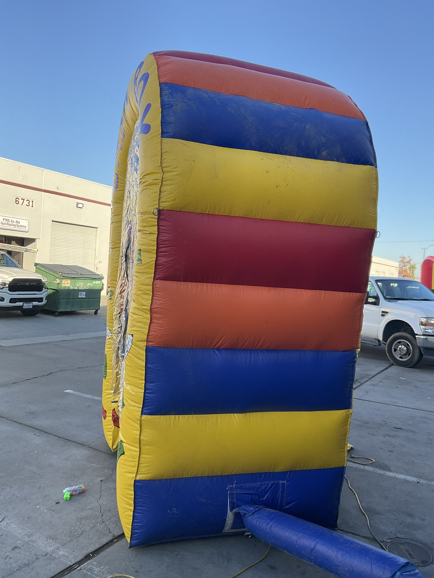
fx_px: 485
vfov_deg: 61.7
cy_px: 289
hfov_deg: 48.2
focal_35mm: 29
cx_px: 217
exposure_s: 1/657
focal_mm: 3
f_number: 1.8
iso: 16
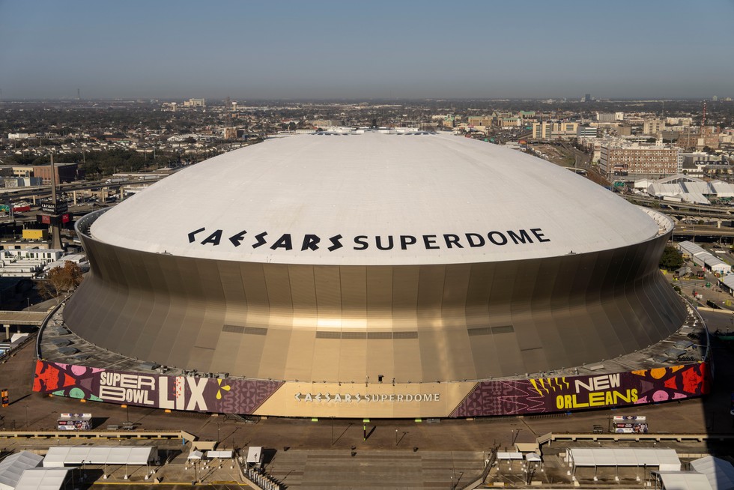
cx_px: 367
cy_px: 245
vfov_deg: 29.9
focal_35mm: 45
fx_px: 918
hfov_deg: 43.6
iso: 125
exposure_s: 1/800
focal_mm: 45
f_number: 4
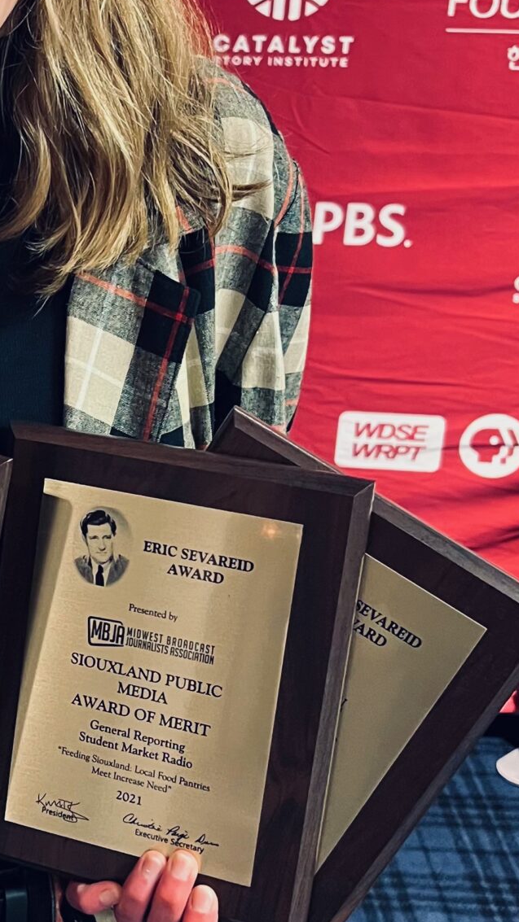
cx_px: -78
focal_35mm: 64
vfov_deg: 32.8
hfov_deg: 18.0
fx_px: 1566
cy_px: 432
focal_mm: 5.7
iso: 400
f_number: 1.5
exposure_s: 1/40
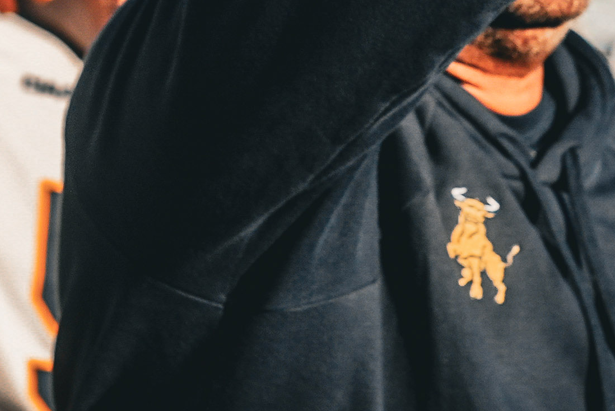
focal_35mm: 193
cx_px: 268
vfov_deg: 7.0
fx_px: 3300
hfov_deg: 10.6
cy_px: -167
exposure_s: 1/160
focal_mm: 50
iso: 320
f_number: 4
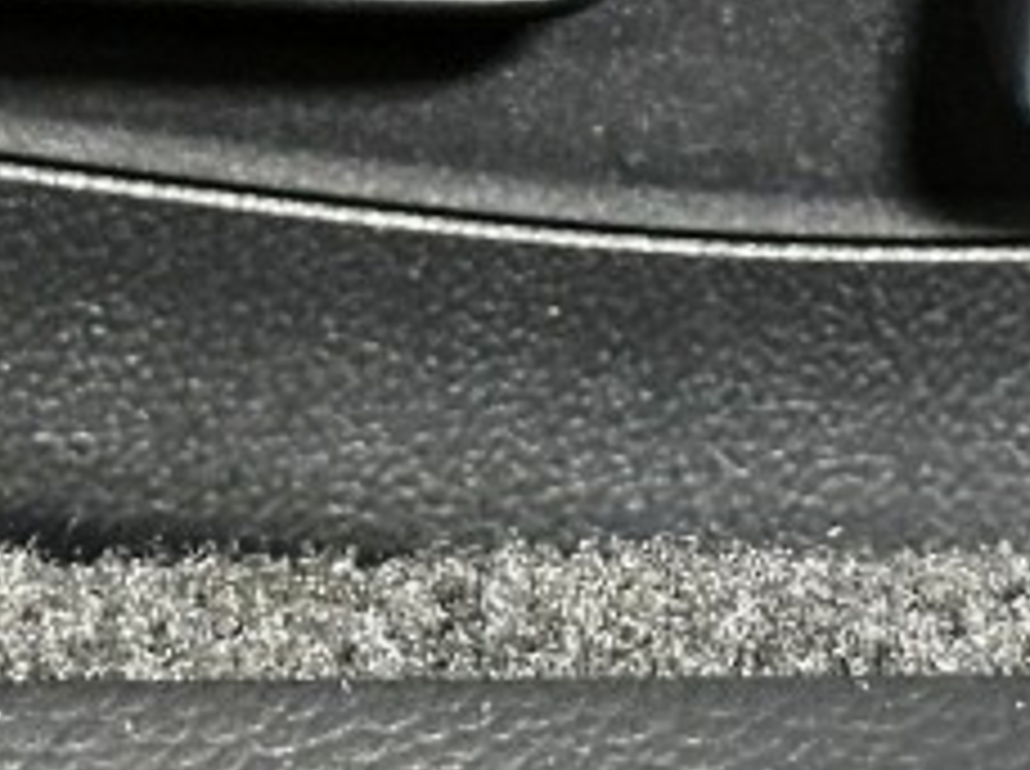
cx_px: 760
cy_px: -162
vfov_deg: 6.8
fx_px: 6387
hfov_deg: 9.2
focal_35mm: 215
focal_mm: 6.86
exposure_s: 1/30
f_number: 1.78
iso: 640
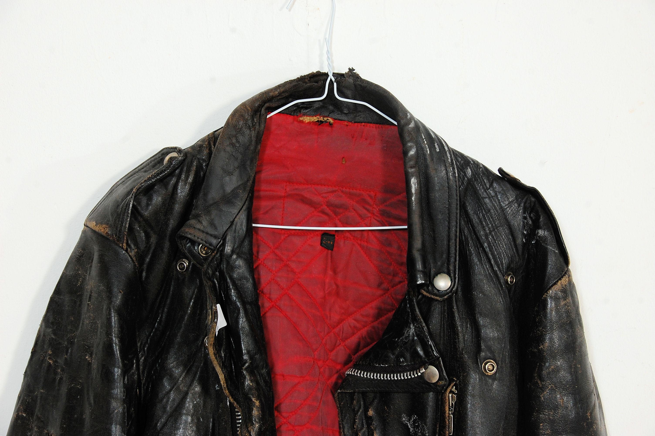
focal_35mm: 82
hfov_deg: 24.6
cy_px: 218
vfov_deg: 16.5
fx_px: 1500
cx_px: 328
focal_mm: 55
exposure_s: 1/100
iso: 200
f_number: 10
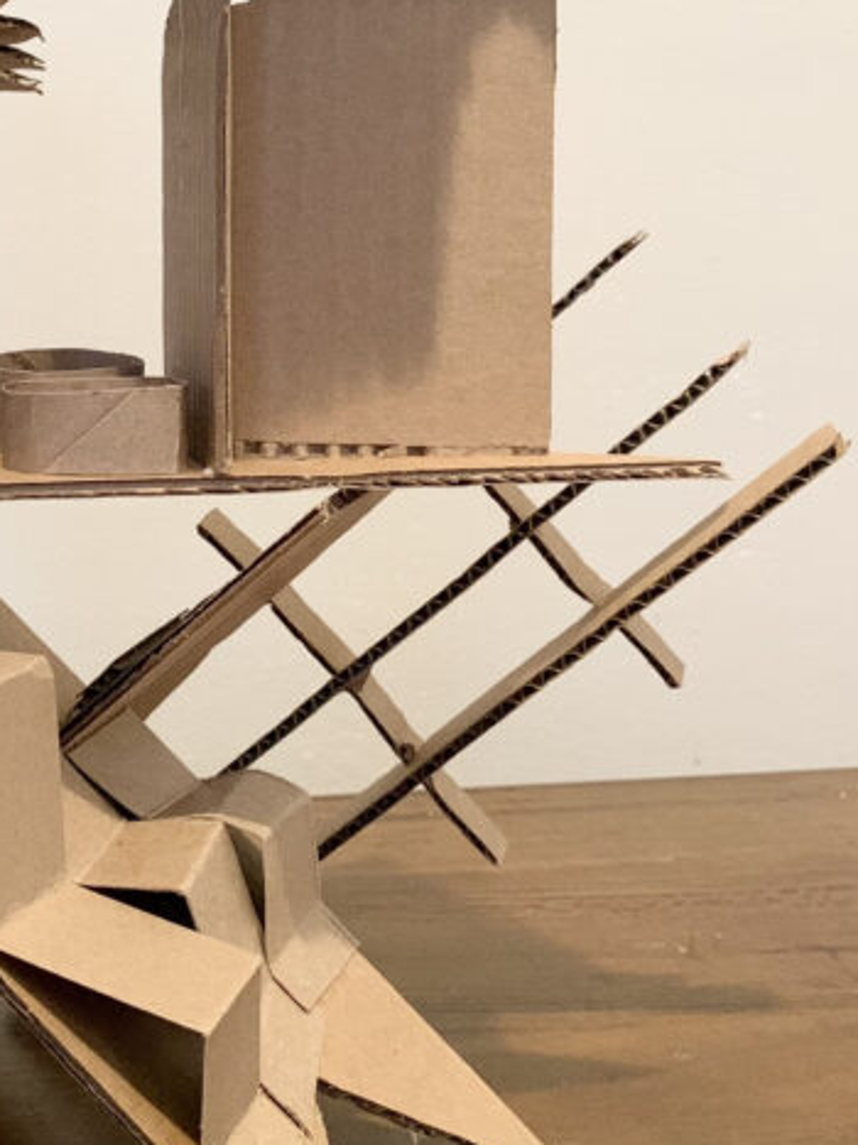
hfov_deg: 25.3
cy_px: 409
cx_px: 191
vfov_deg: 33.6
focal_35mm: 57
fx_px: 1885
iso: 400
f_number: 1.8
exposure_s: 1/30
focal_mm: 4.25
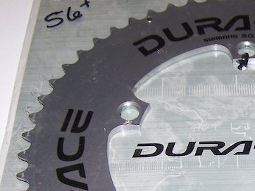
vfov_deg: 17.2
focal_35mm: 84
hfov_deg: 22.7
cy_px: 188
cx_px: 235
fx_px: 618
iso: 80
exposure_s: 1/60
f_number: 2.8
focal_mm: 6.3
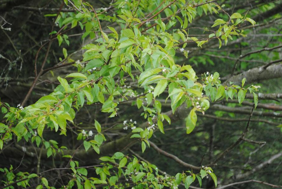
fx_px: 718
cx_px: 130
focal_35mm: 92
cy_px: 89
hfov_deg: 22.2
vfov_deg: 15.0
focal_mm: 55
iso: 200
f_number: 5.6
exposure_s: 1/100
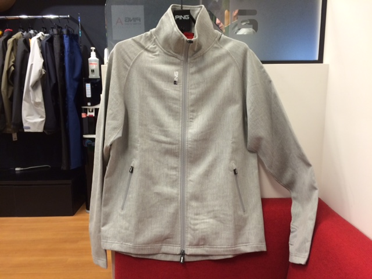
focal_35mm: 29
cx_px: 186
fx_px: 312
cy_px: 140
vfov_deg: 48.2
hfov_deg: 61.7
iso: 64
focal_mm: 4.15
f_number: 2.2
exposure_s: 1/30
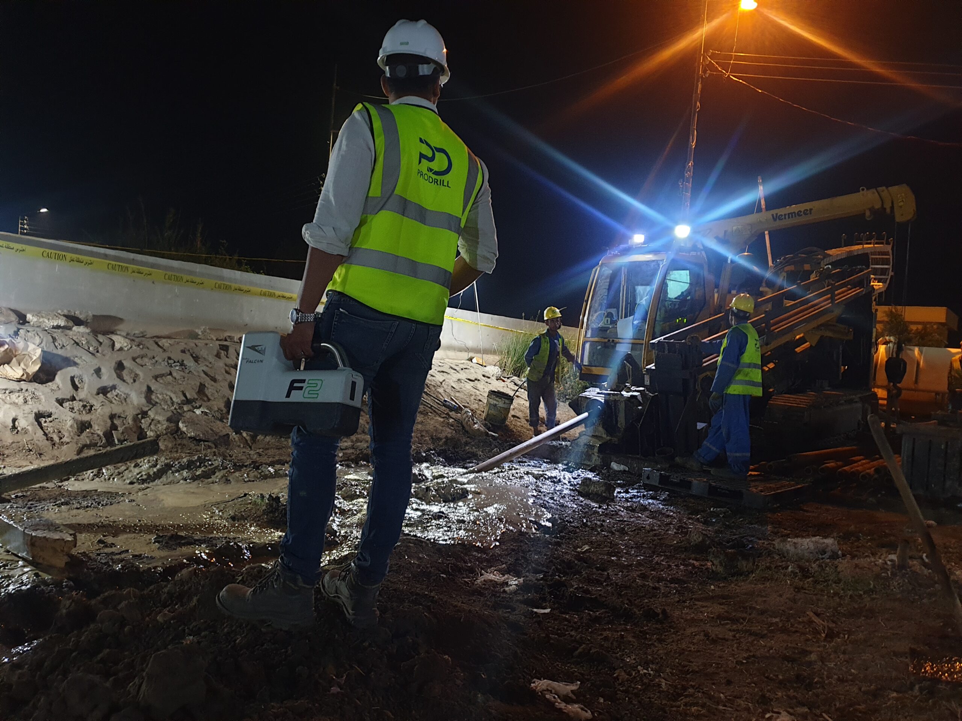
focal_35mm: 26
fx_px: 723
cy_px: 360
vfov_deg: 53.1
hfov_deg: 67.3
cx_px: 481
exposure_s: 1/13
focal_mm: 4.3
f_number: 1.5
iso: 250
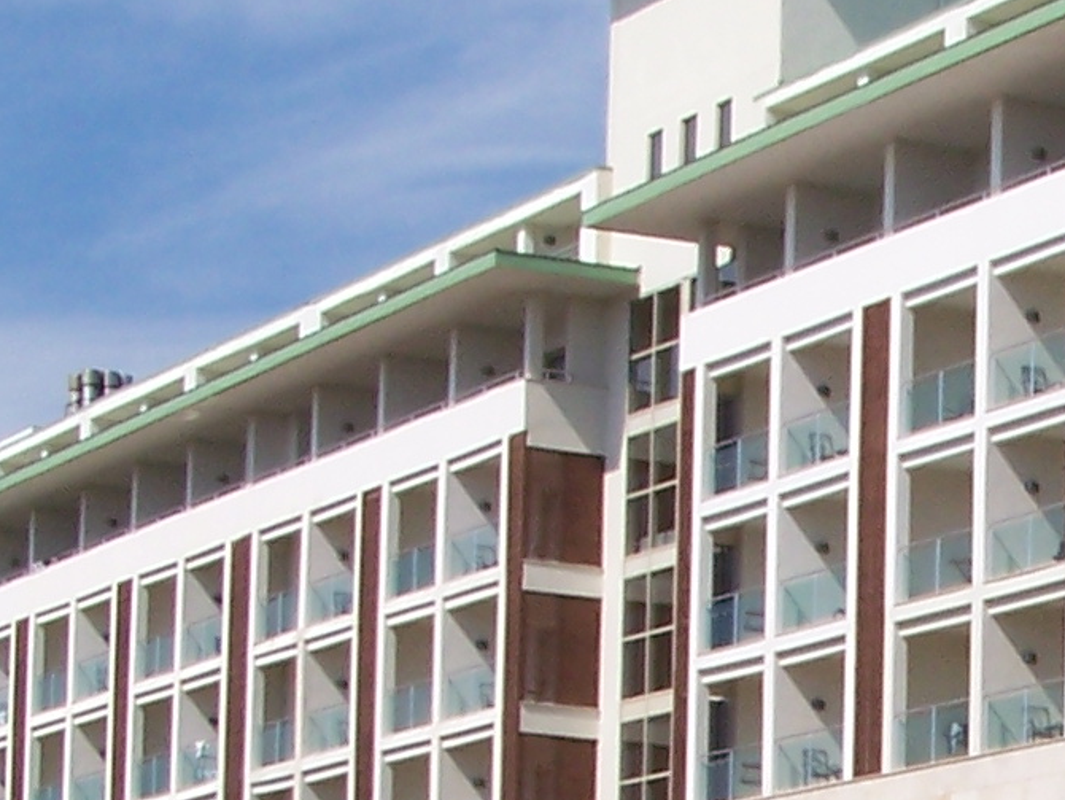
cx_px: 1456
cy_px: 1062
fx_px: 4493
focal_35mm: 146
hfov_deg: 13.0
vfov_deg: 10.0
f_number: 5.6
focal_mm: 6.3
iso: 80
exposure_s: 1/640
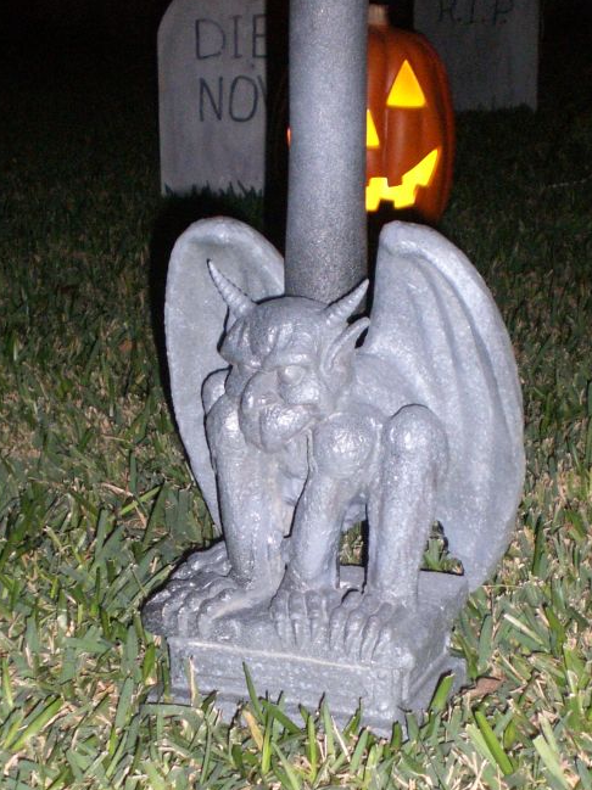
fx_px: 1370
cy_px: 599
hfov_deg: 24.4
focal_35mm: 60
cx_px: 301
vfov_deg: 31.6
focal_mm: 6.3
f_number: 3.1
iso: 400
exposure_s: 1/60
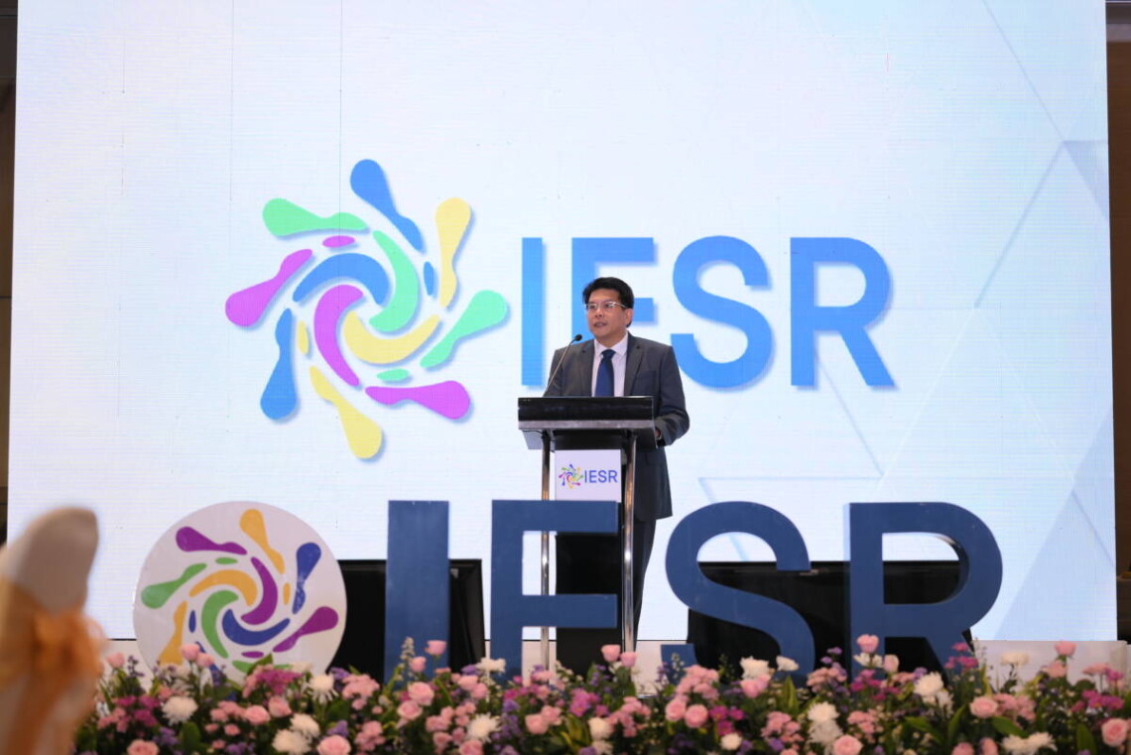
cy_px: 378
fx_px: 2671
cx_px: 566
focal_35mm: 85
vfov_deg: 16.1
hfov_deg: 23.9
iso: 160
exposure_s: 1/250
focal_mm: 85
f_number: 1.8
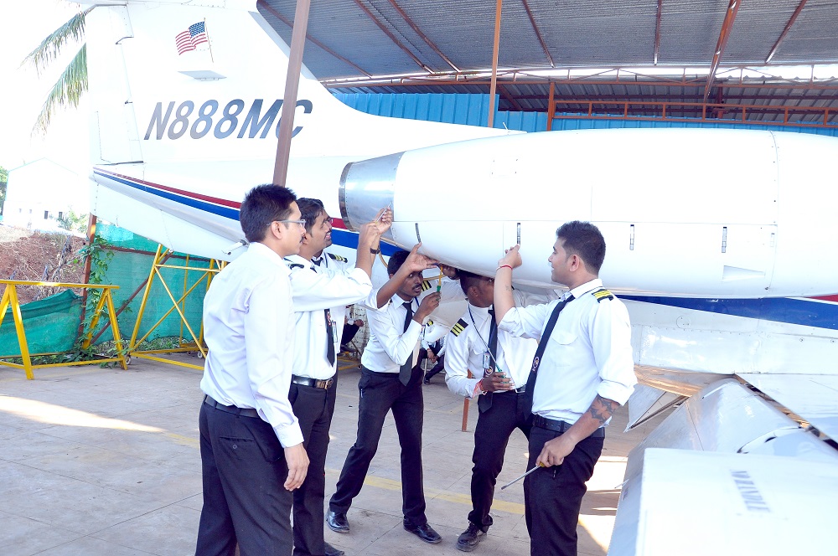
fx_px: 628
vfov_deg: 47.8
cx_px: 419
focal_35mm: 27
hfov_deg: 67.4
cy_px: 278
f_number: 7.1
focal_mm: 18
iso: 800
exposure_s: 1/125
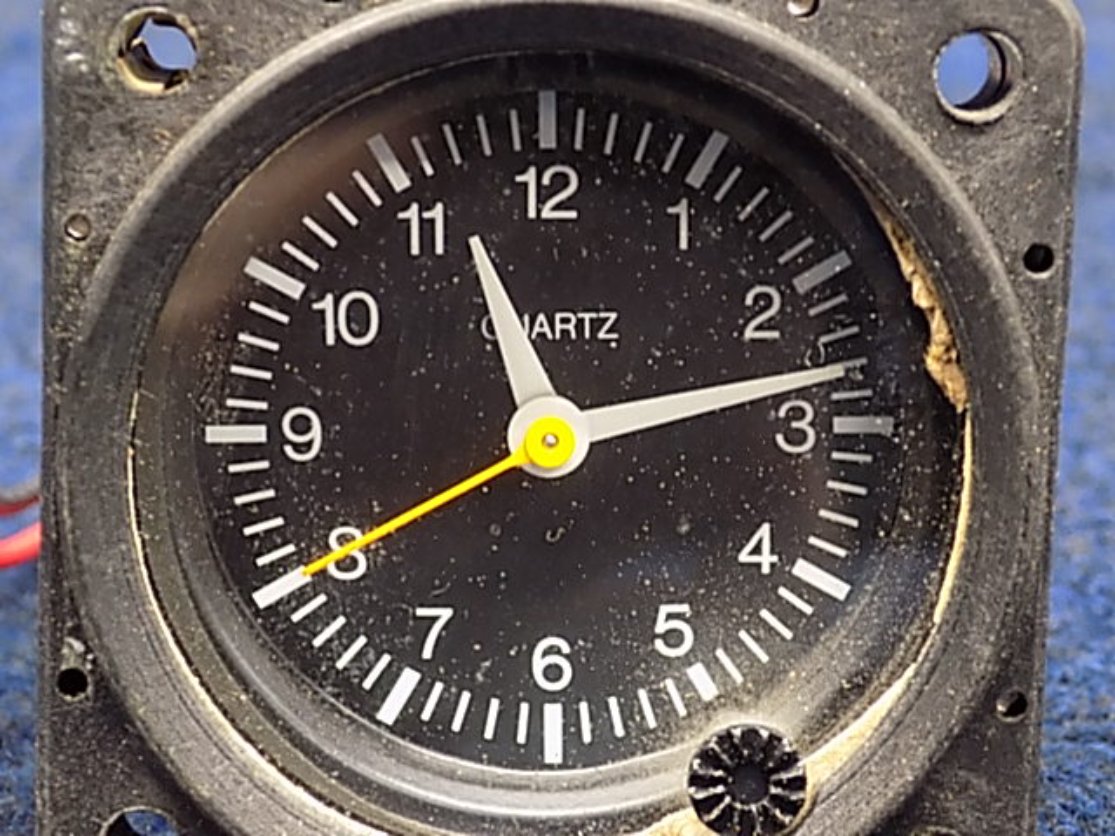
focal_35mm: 97
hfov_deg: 20.2
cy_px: 418
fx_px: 3124
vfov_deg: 15.2
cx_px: 558
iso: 400
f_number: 4.6
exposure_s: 1/4
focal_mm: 17.2
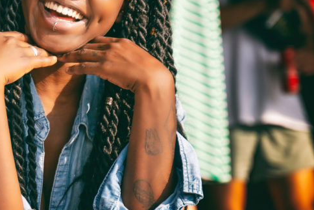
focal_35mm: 237
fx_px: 2068
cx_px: -18
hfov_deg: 8.6
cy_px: 62
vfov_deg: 5.8
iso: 250
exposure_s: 1/1600
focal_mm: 75
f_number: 3.2
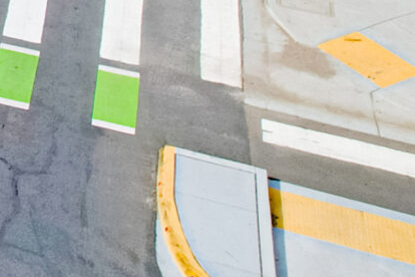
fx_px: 1568
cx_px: -554
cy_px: -515
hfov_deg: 12.3
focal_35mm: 136
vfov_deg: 8.6
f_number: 2.8
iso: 130
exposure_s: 1/2000
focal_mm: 8.4
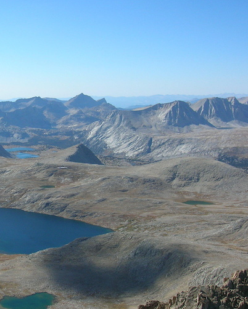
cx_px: 25
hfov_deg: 26.3
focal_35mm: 56
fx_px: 513
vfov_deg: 33.6
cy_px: 159
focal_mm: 6
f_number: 4.9
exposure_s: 1/447
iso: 50
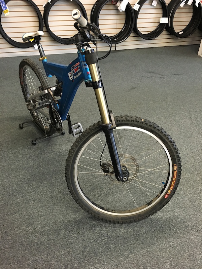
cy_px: 134
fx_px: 226
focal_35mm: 29
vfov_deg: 61.7
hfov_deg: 48.2
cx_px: 101
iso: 200
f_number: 2.2
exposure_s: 1/30
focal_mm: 4.15
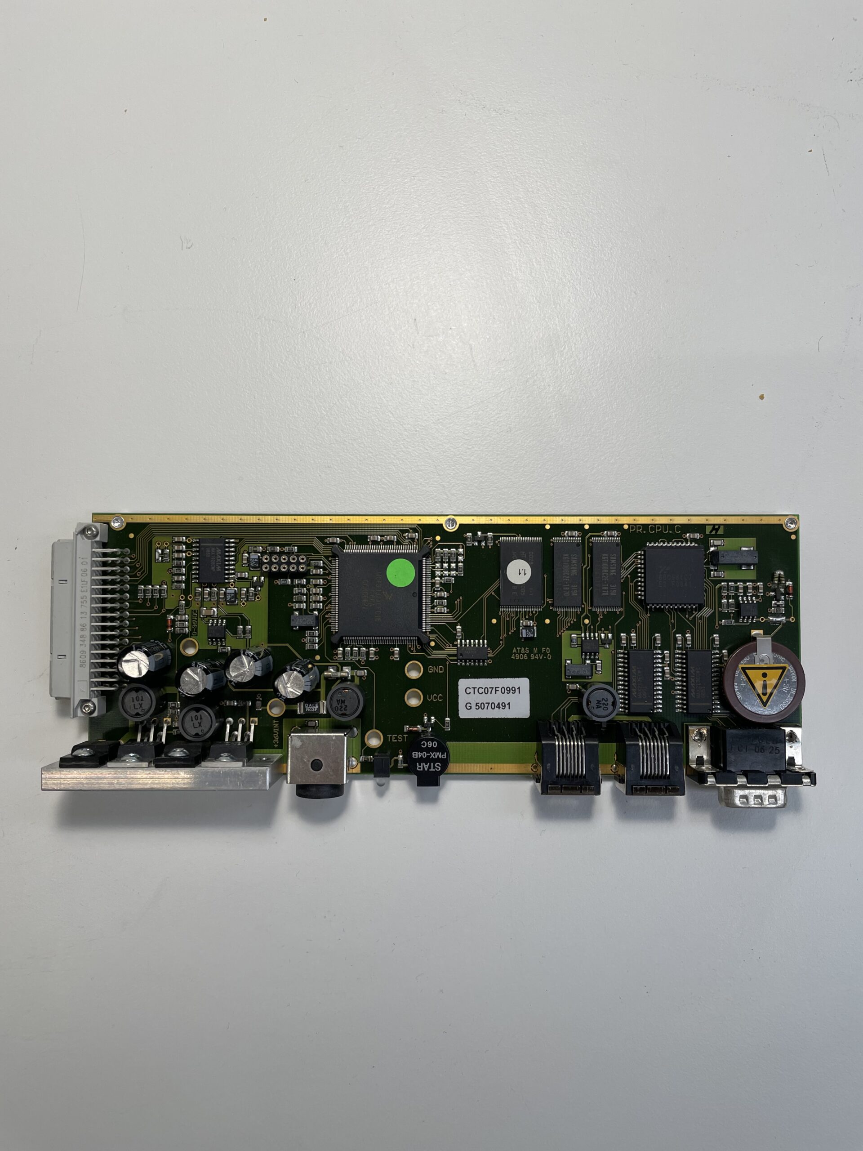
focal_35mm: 26
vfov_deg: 67.3
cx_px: 432
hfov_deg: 53.1
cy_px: 576
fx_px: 864
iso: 32
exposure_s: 1/123
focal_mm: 4.2
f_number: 1.6
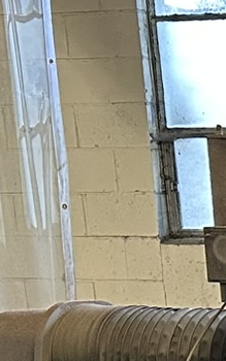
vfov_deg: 13.0
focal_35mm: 149
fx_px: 1467
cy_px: 600
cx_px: 816
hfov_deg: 7.2
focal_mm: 6.86
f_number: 1.78
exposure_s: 1/60
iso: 400
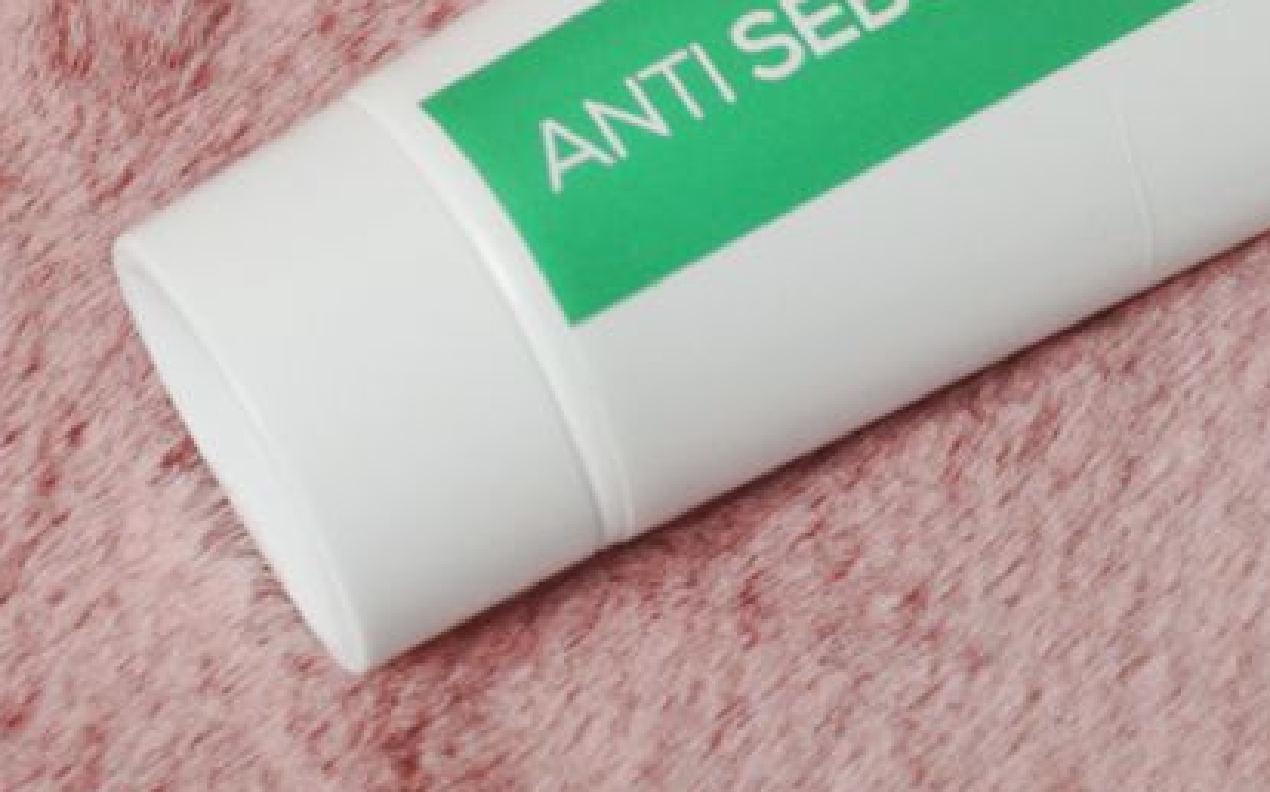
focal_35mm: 141
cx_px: 971
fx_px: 4878
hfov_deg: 14.8
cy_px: -69
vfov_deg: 9.2
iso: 800
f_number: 5
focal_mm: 38
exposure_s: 1/15
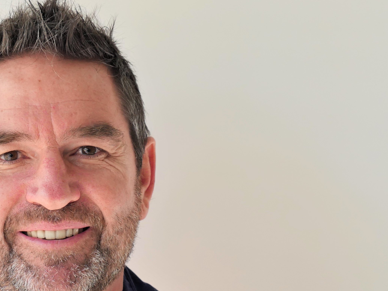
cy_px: 236
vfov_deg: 12.8
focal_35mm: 115
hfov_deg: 16.9
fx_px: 1289
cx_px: 50
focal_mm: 32
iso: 320
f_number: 2.8
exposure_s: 1/80
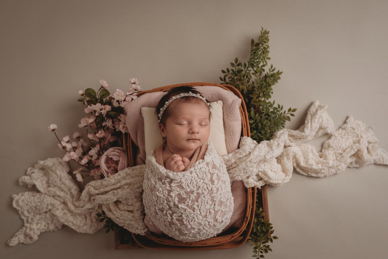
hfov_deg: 54.4
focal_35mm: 35
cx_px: 194
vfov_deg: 37.9
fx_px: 377
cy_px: 130
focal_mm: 35
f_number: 3.2
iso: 100
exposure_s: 1/200
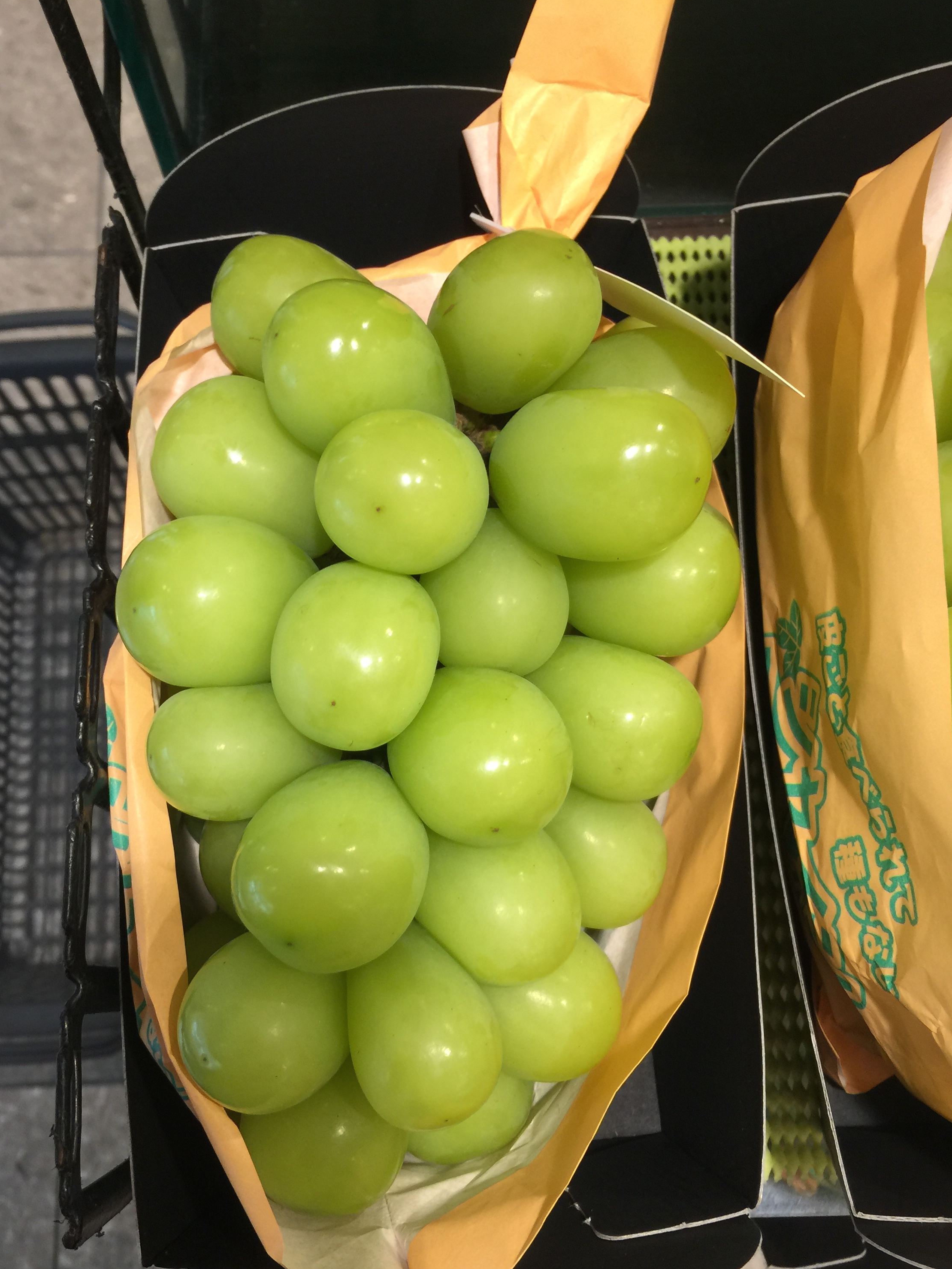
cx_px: 428
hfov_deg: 44.1
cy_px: 677
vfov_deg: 56.8
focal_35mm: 32
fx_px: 1173
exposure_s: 1/15
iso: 32
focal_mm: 4.15
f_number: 2.2
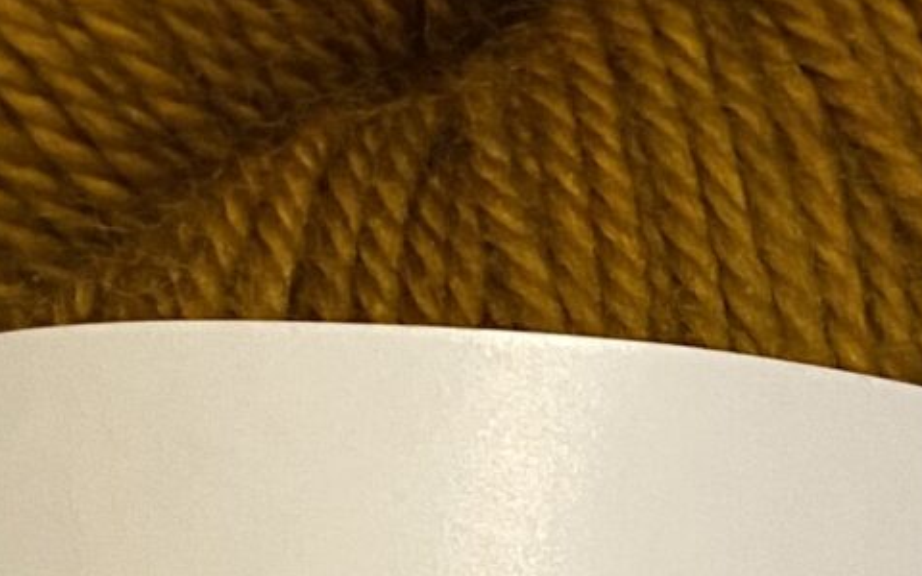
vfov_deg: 8.8
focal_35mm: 147
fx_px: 3694
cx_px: 695
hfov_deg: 14.2
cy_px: 687
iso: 400
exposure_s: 1/60
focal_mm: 4.25
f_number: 1.8
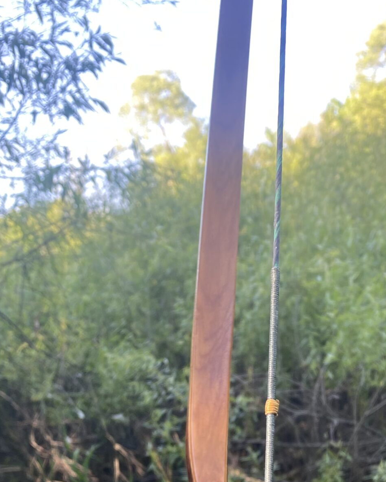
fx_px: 785
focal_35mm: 55
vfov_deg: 31.3
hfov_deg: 27.4
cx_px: 267
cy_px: 495
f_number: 1.8
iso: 40
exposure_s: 1/122
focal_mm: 4.25
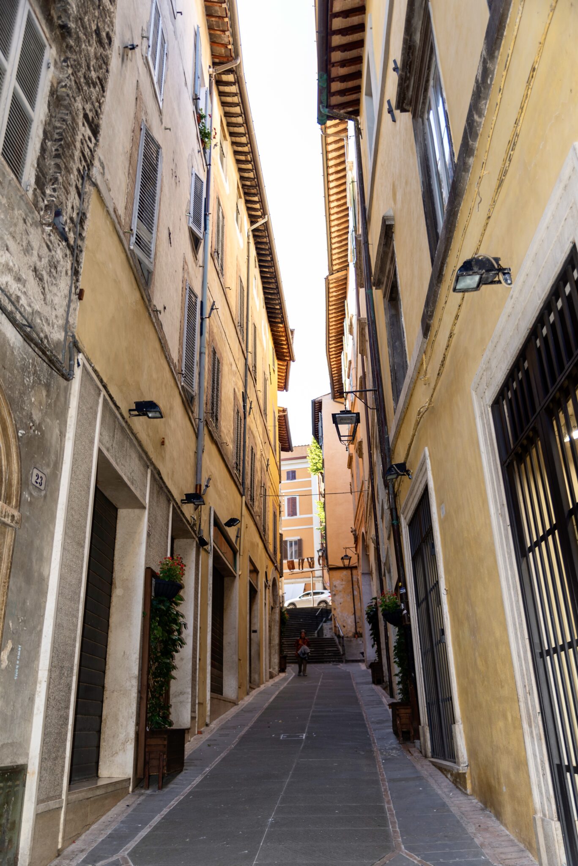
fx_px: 722
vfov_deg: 61.9
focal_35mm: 30
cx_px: 289
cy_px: 433
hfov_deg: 43.6
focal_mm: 30
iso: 100
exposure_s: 1/160
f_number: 2.8
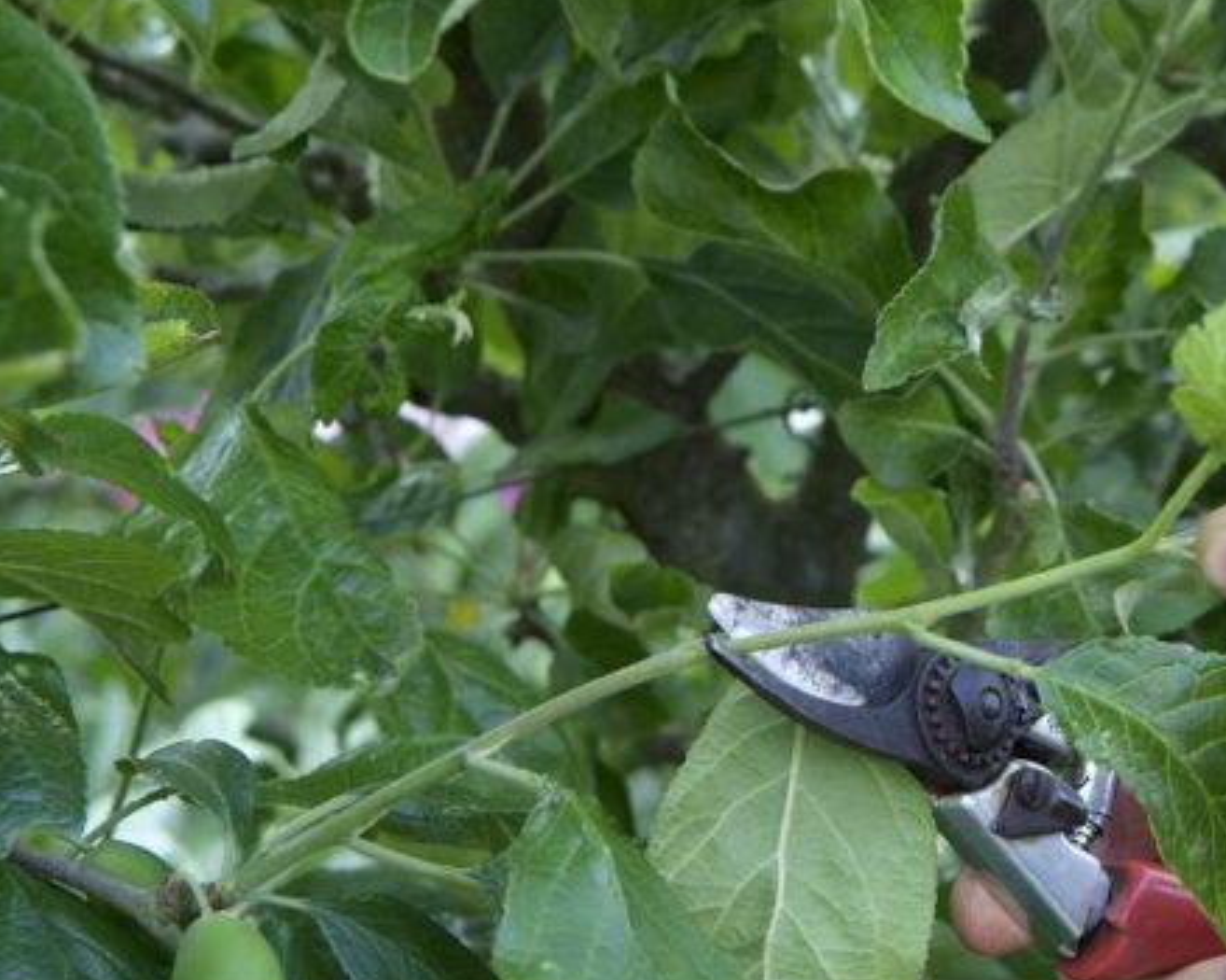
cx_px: 982
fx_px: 3409
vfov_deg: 16.3
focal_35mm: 94
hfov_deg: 20.2
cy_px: 616
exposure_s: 1/60
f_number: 4.8
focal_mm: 38
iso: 200
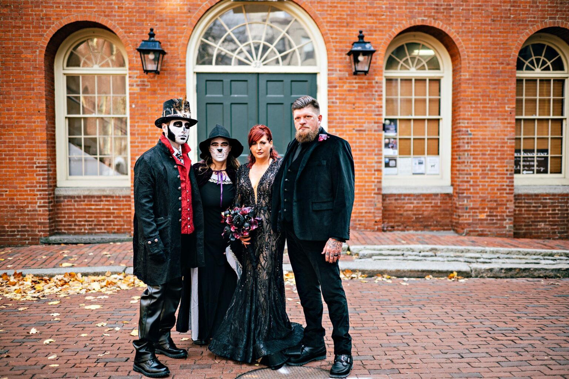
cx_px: 284
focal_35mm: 35
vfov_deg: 37.8
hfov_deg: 54.5
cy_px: 190
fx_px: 553
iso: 250
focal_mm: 35
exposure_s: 1/1250
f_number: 1.4
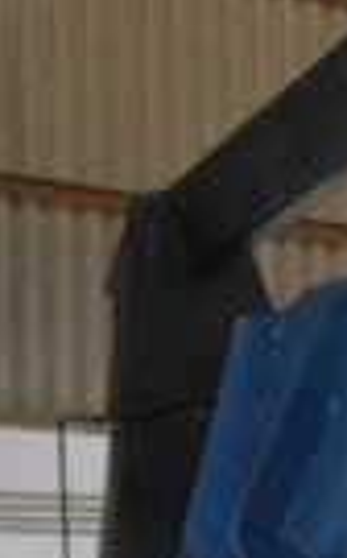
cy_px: 568
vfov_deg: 17.8
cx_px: 1020
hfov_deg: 9.3
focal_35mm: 114
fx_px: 1730
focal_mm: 5.2
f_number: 3.3
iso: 400
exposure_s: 1/20
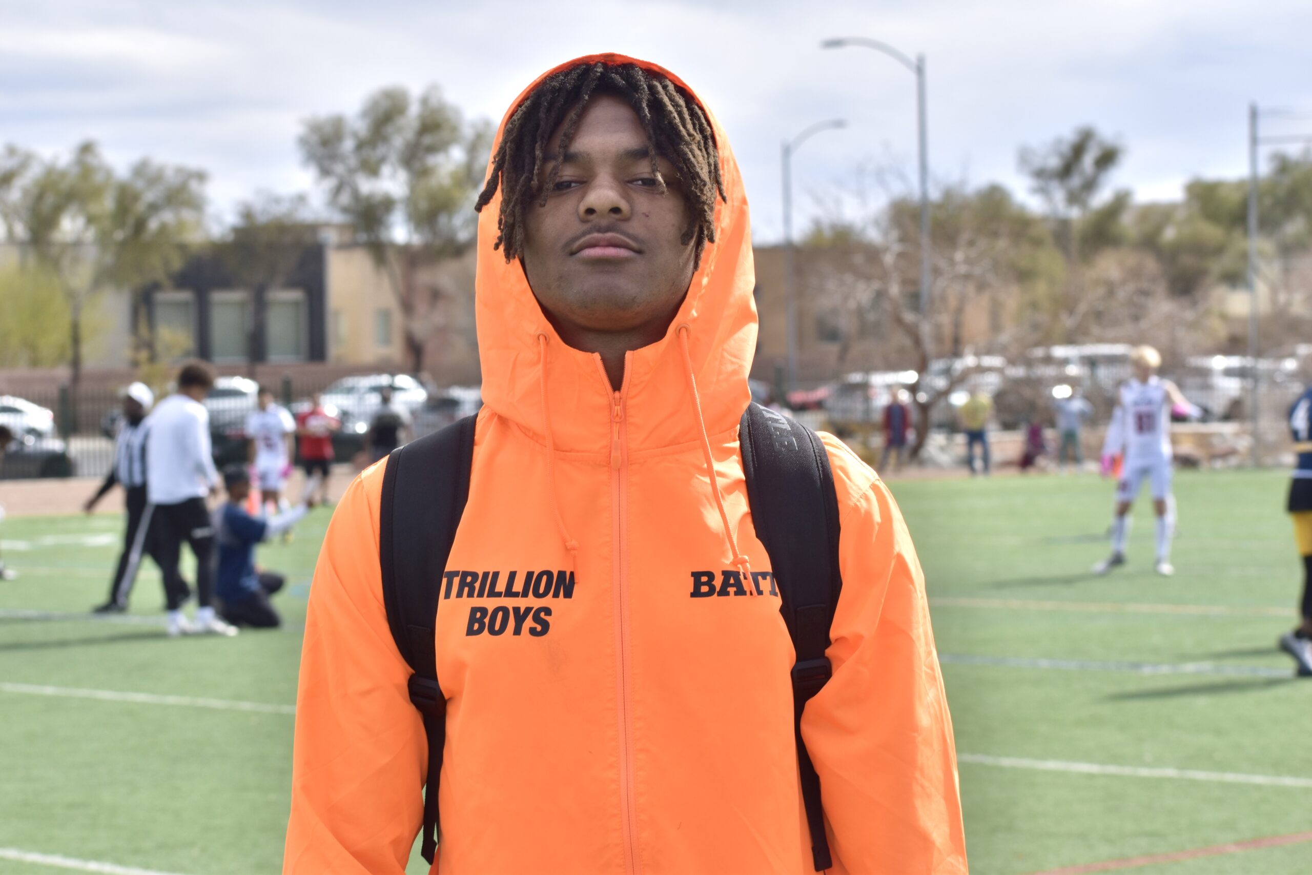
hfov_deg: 19.5
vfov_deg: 13.0
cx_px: 656
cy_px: 438
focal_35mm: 105
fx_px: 3827
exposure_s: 1/500
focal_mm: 70
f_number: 8
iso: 125
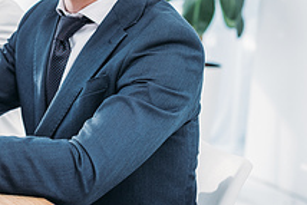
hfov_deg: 17.1
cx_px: 0
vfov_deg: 11.6
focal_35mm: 117
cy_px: 6
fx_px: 998
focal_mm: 50
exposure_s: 1/200
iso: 200
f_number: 3.5
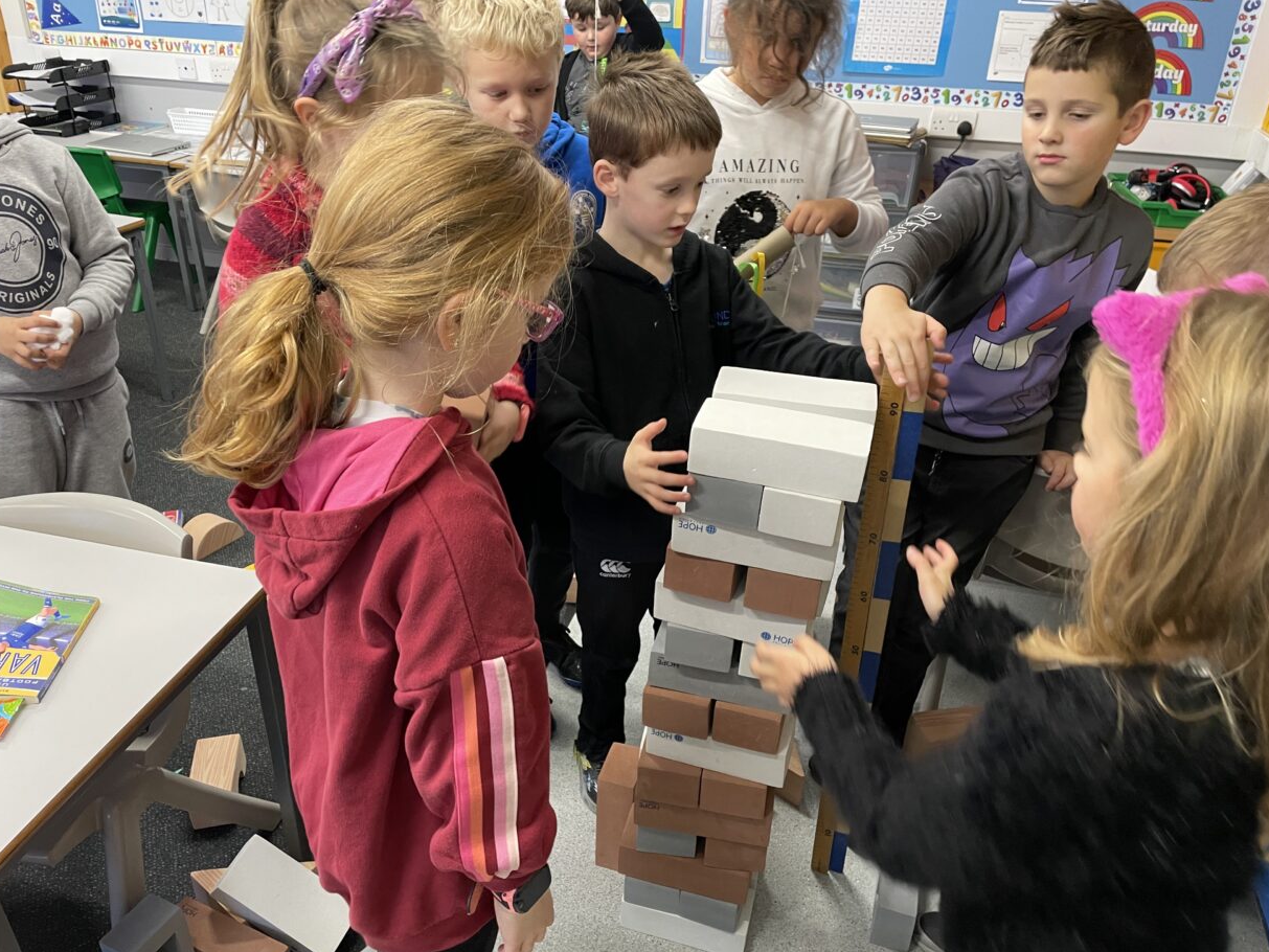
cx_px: 613
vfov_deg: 51.4
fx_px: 990
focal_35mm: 27
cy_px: 493
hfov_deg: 65.3
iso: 125
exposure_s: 1/50
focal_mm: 4.2
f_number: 1.6
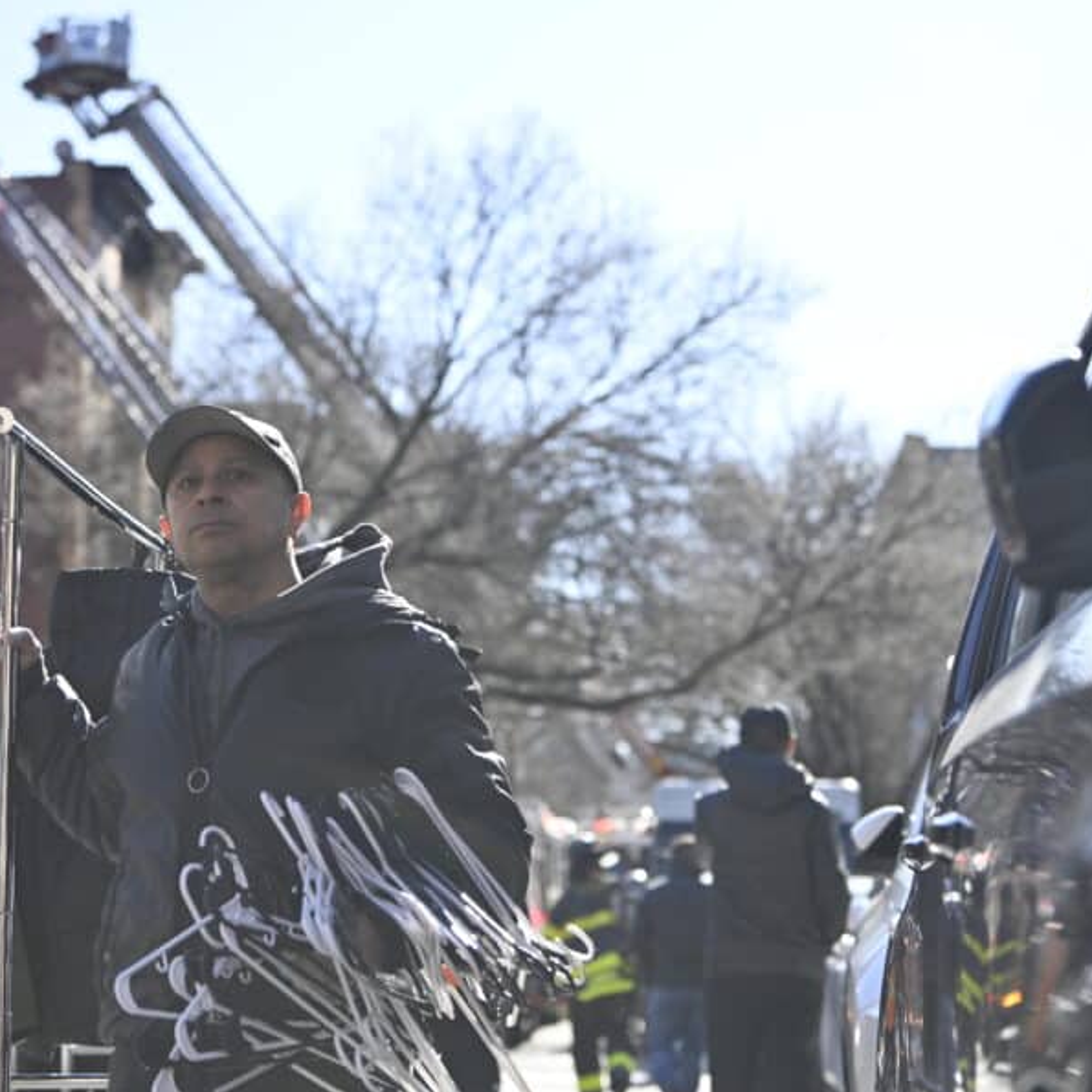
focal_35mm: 90
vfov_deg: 19.3
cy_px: 545
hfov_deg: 19.3
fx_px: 3212
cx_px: 545
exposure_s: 1/4000
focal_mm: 70
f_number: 4
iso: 800
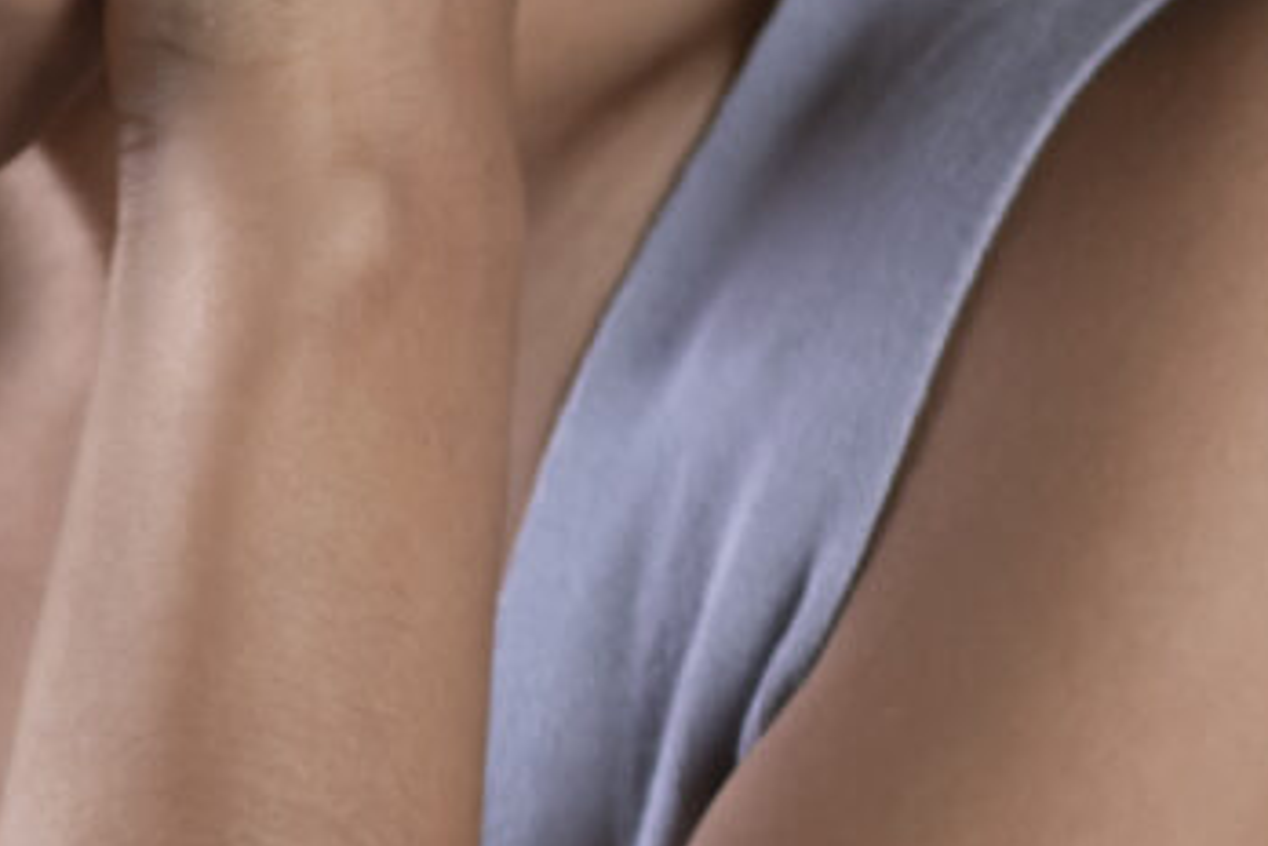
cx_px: 973
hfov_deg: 4.1
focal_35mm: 500
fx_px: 17610
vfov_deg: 2.7
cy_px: -100
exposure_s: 1/100
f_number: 3.2
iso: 320
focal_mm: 85
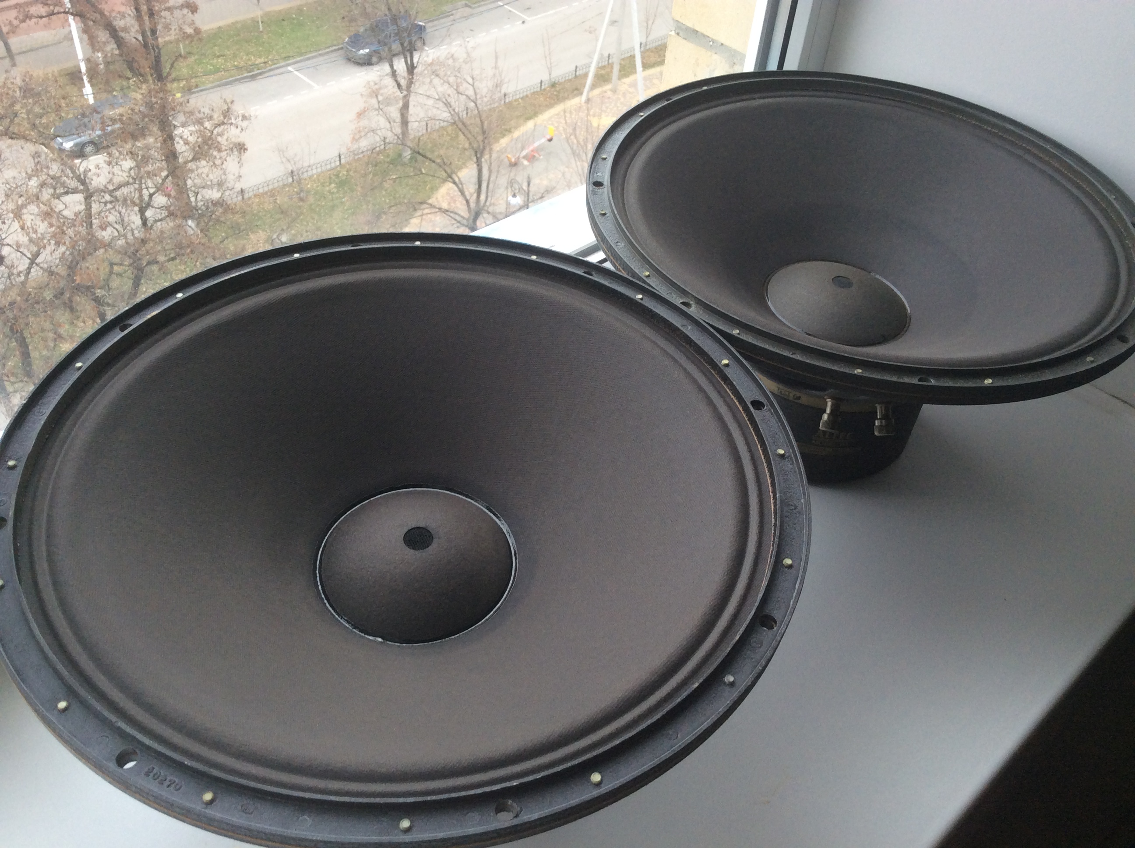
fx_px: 1048
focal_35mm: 32
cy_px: 424
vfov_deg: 44.1
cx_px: 568
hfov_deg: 56.9
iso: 50
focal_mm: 3.3
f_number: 2.4
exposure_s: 1/50
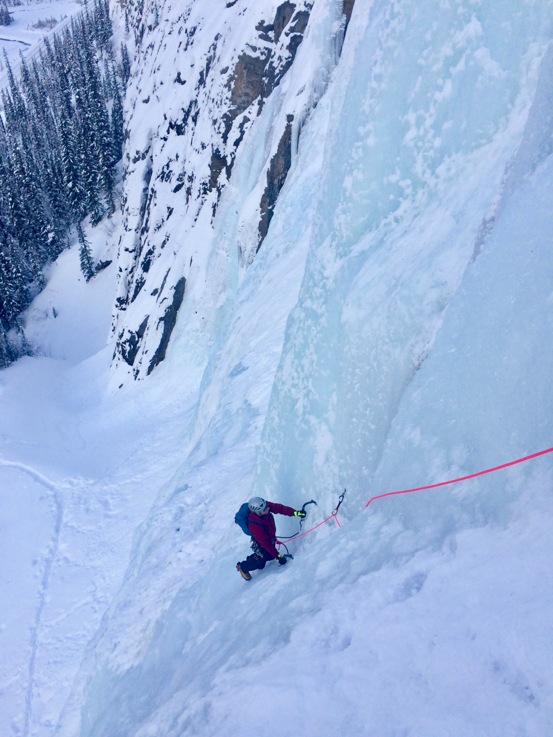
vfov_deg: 61.7
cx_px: 276
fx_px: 618
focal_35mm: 29
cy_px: 368
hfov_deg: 48.2
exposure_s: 1/662
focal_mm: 4.15
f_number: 2.2
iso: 32
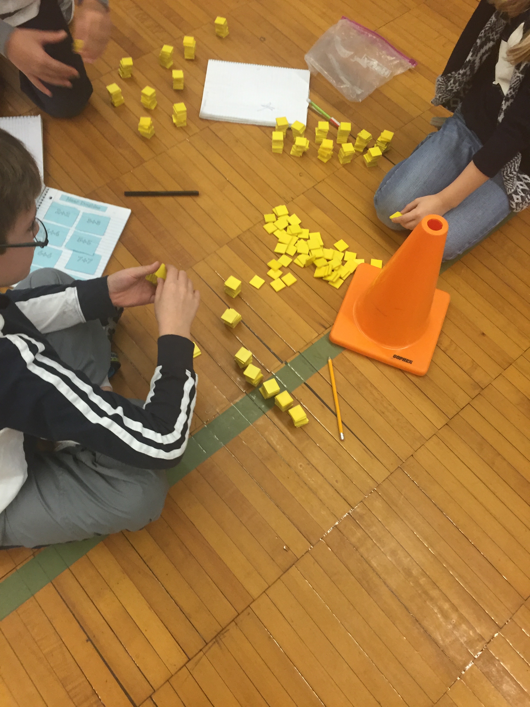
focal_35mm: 29
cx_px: 265
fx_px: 592
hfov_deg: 48.2
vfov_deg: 61.7
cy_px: 354
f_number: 2.2
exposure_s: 1/30
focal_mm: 4.15
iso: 100
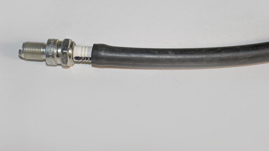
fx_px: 877
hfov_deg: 17.4
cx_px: 146
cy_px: 46
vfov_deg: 9.8
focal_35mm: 123
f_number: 5
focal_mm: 60
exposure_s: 1/60
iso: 100
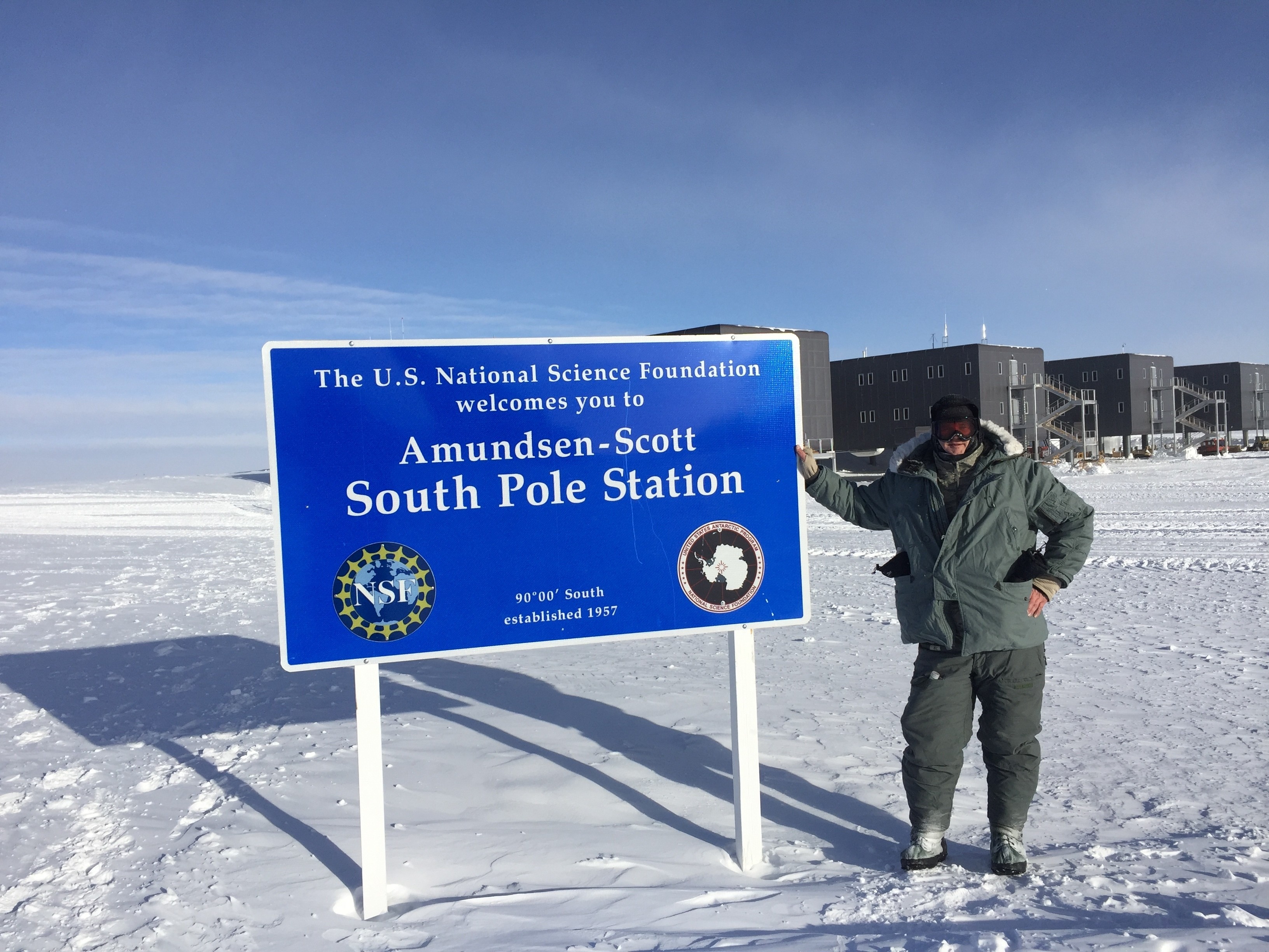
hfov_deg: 61.7
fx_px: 1063
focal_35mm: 29
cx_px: 634
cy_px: 476
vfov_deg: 48.2
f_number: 2.2
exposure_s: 1/3968
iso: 32
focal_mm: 4.15
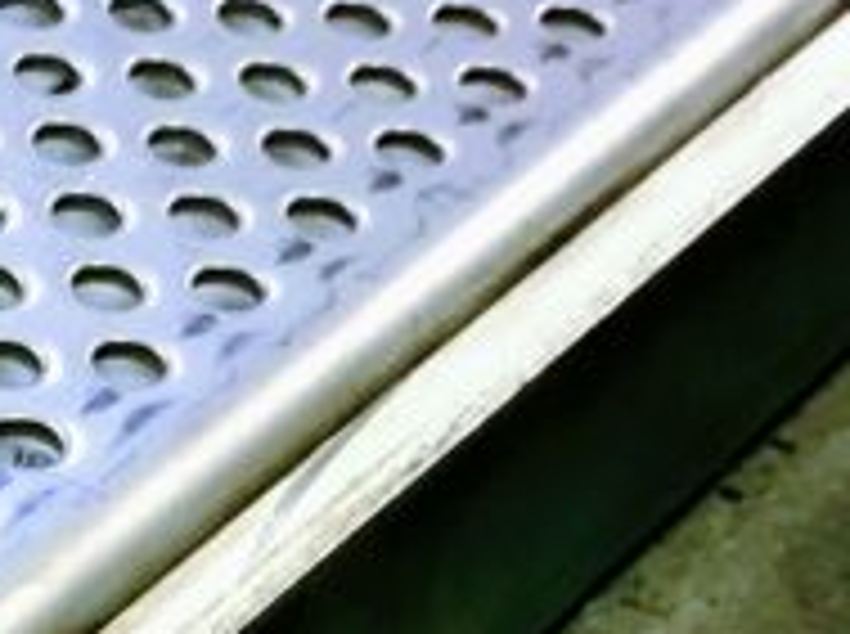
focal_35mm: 152
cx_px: -301
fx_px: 3725
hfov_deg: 12.5
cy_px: 670
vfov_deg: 9.6
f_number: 1.8
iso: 80
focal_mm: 3.99
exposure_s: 1/15
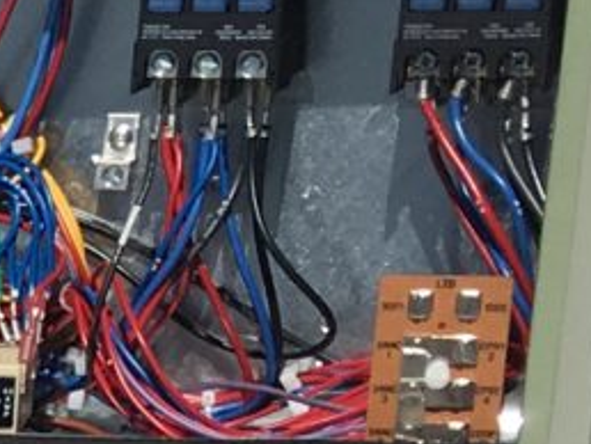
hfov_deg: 7.6
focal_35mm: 230
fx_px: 3930
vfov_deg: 6.2
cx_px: -1173
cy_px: 1110
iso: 25
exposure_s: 1/3344
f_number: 2.2
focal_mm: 4.15
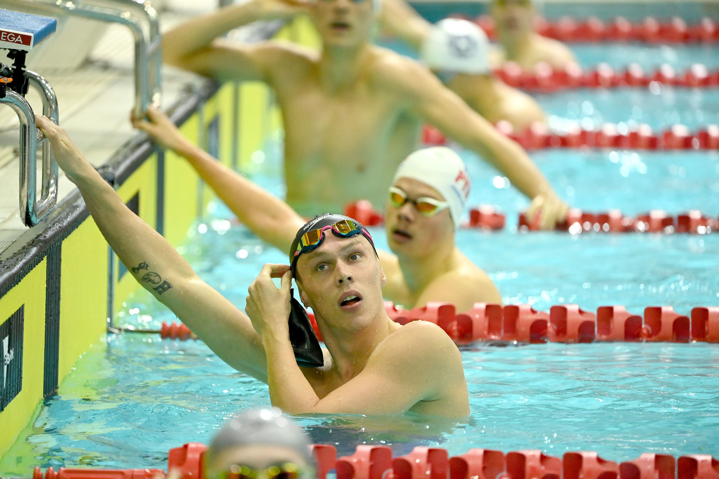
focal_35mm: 320
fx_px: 6391
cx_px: 360
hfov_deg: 6.4
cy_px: 240
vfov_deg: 4.3
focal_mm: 320
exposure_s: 1/1000
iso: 8000
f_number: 4
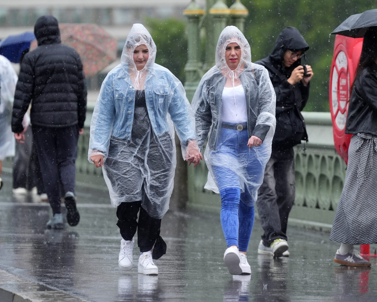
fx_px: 3213
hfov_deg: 6.7
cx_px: 184
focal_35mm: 288
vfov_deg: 5.4
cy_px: 151
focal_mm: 255
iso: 1000
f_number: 4
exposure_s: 1/2000
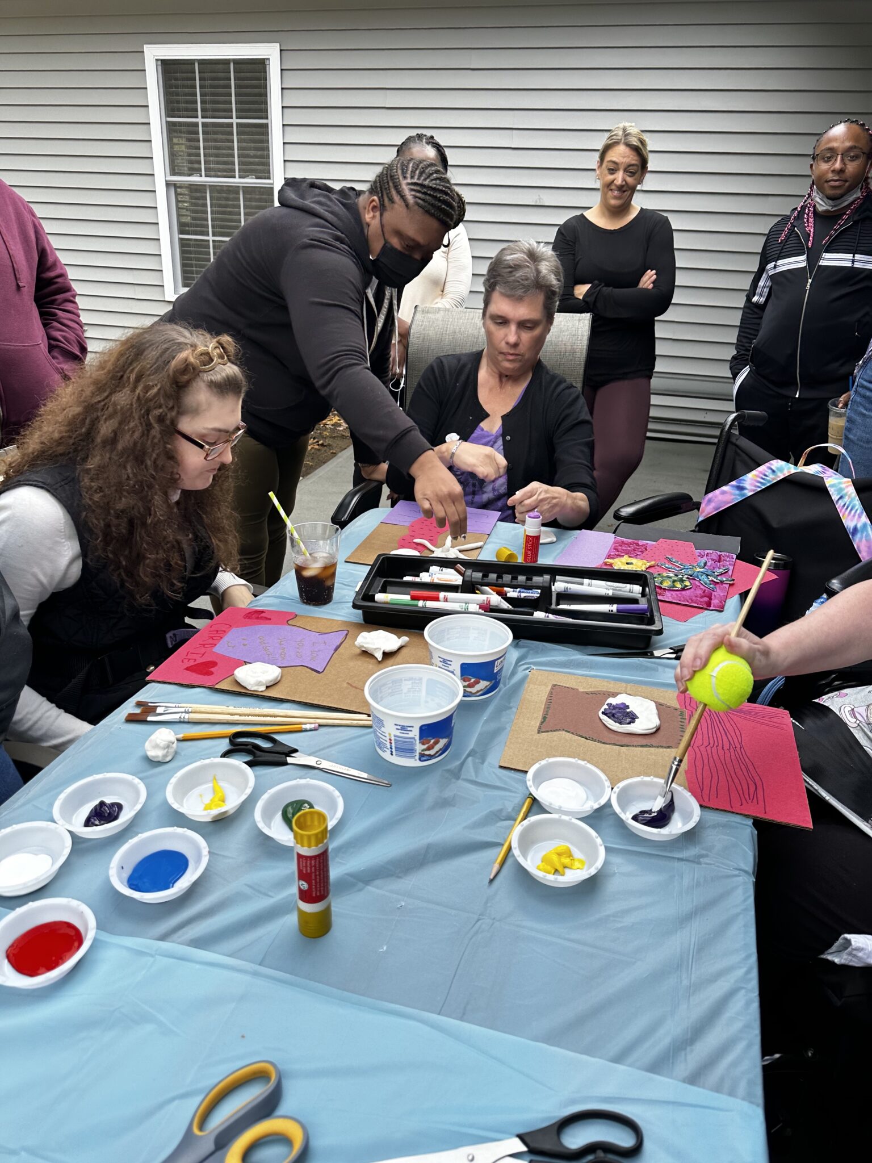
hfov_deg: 56.8
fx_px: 806
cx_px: 436
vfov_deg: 71.6
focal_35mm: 24
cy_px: 582
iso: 80
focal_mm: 6.86
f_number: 1.78
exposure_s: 1/555
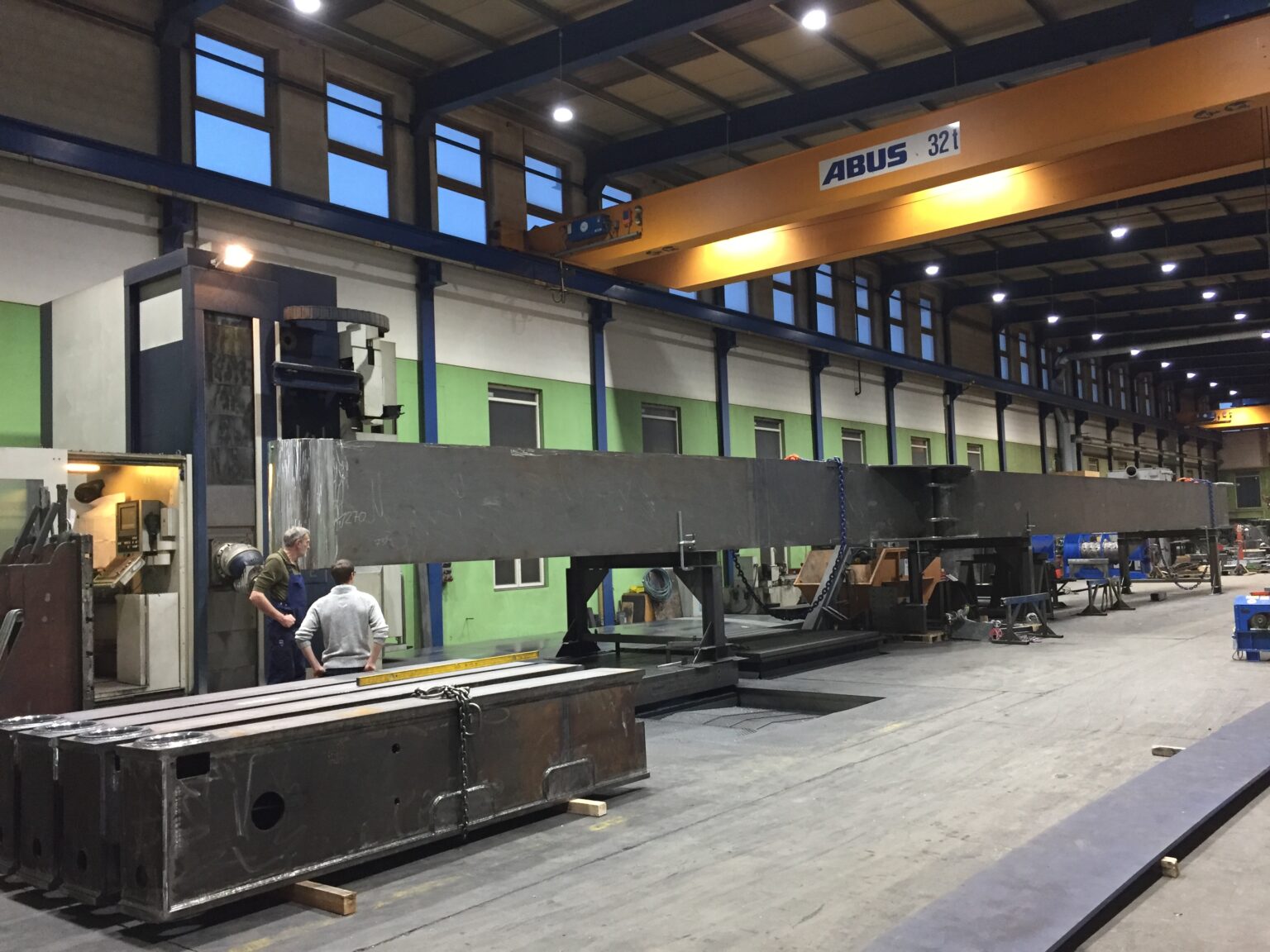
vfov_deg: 48.2
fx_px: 1064
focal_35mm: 29
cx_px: 635
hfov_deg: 61.7
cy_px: 476
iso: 200
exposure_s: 1/33
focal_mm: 4.15
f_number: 2.2
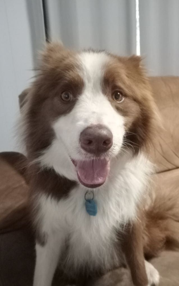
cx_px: 113
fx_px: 273
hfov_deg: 36.1
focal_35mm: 35
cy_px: 154
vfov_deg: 55.3
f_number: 1.8
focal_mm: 4.04
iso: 9600
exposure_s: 1/100
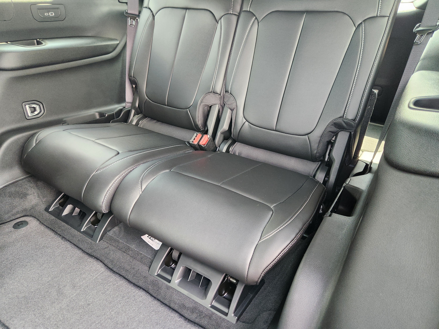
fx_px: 292
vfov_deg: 58.9
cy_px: 164
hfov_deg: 73.9
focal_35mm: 23
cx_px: 220
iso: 500
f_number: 1.8
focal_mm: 5.4
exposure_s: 1/120
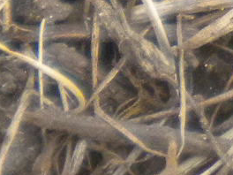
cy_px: -281
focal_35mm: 272
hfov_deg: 6.3
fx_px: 1831
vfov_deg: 5.3
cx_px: 860
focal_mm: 6.3
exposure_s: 1/500
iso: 358
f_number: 3.1
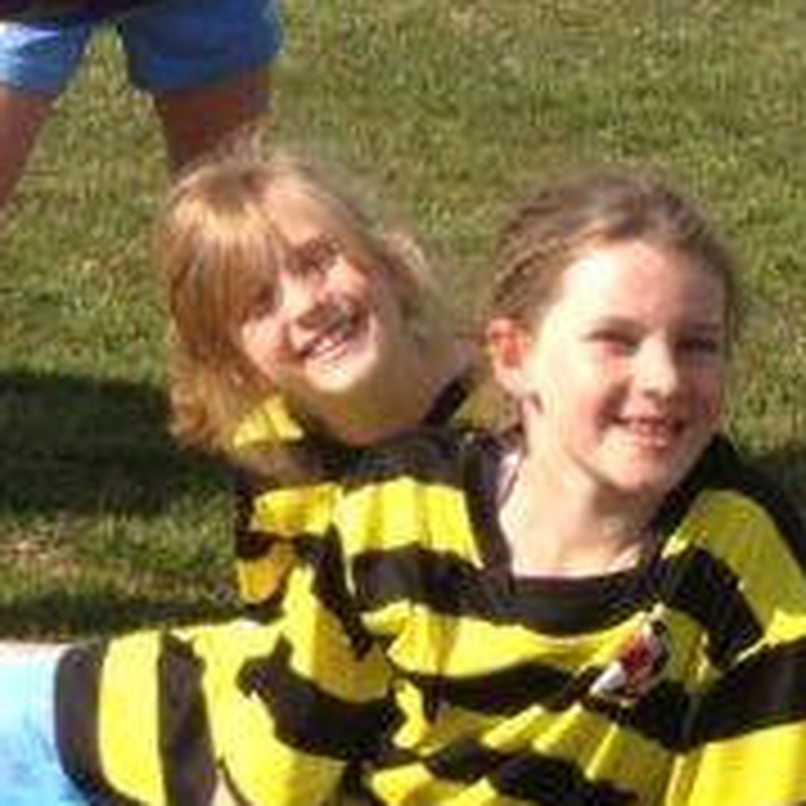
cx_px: -293
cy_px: -83
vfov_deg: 11.7
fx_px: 3872
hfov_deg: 11.5
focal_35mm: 147
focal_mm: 4.12
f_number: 2.4
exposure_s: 1/1391
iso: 50
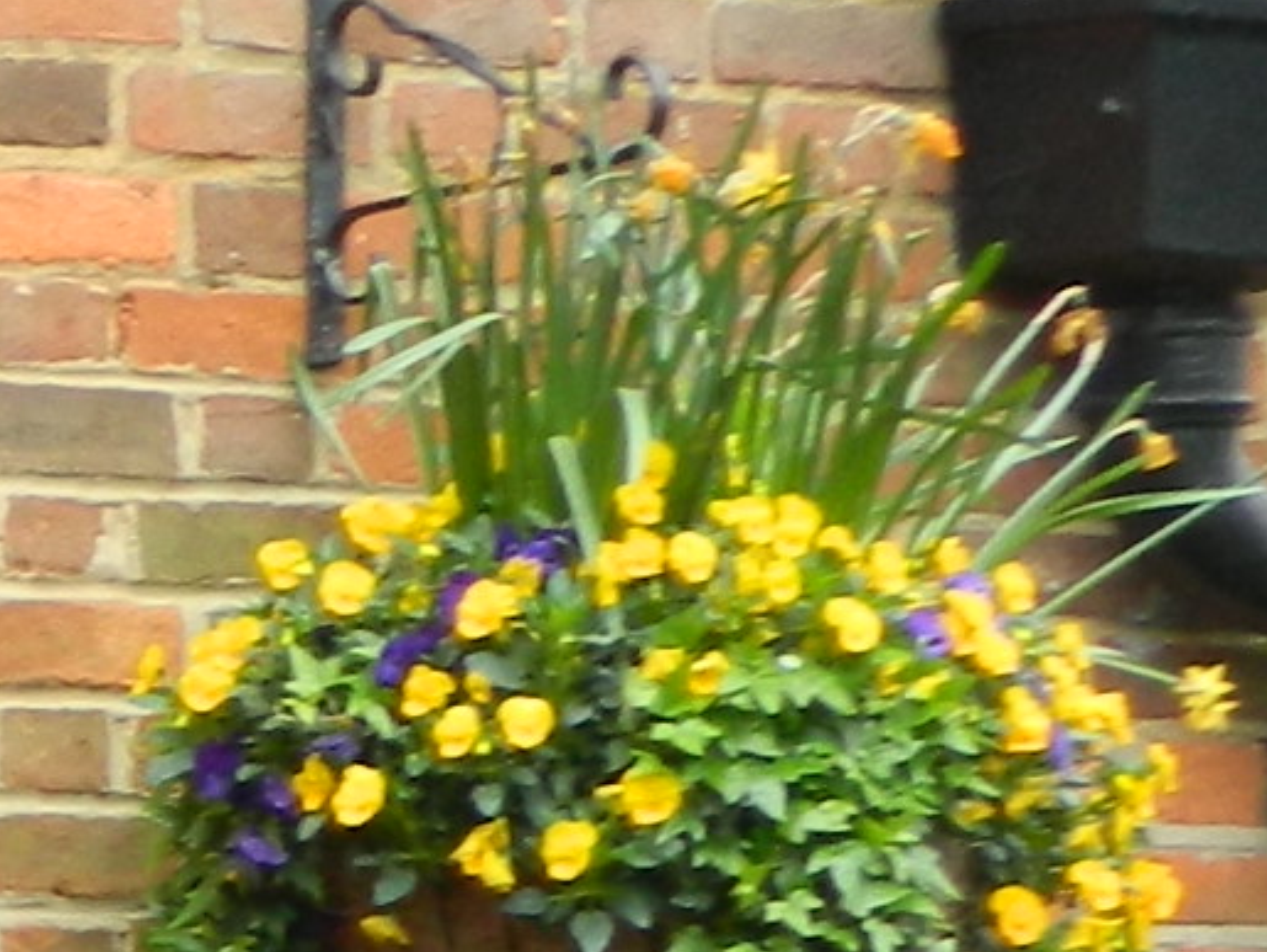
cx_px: -2657
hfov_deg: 5.2
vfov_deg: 4.1
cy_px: 1956
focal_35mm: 361
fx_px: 13222
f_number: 3.8
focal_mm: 10.2
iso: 100
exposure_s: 1/50
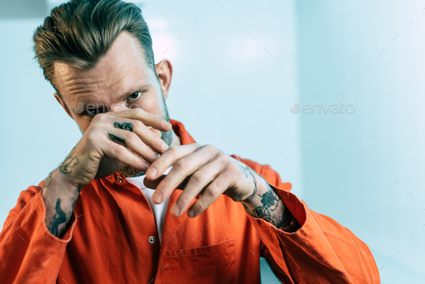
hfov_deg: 39.6
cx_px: 212
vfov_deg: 27.0
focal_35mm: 50
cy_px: 142
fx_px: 591
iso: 64
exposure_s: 1/200
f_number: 3.2
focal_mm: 50
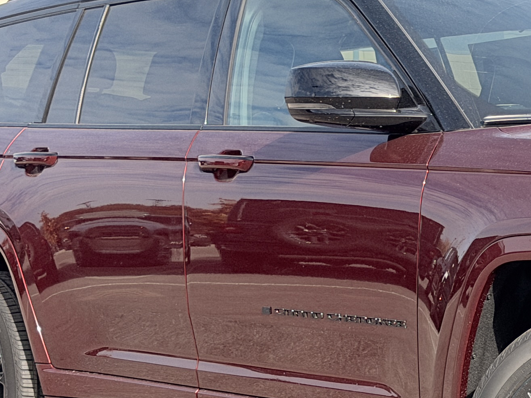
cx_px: 568
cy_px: 254
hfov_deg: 13.2
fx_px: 2254
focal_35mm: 147
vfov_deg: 10.1
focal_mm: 6.76
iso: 64
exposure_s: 1/4878
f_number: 1.78
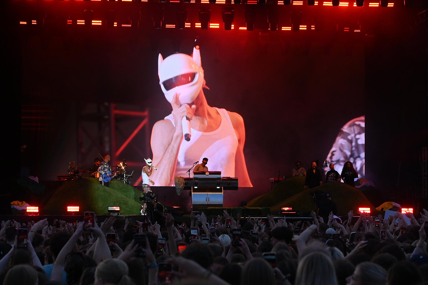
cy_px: 142
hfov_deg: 20.4
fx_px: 1188
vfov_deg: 13.7
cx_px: 214
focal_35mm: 100
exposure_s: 1/1000
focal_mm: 100
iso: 2500
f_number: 5
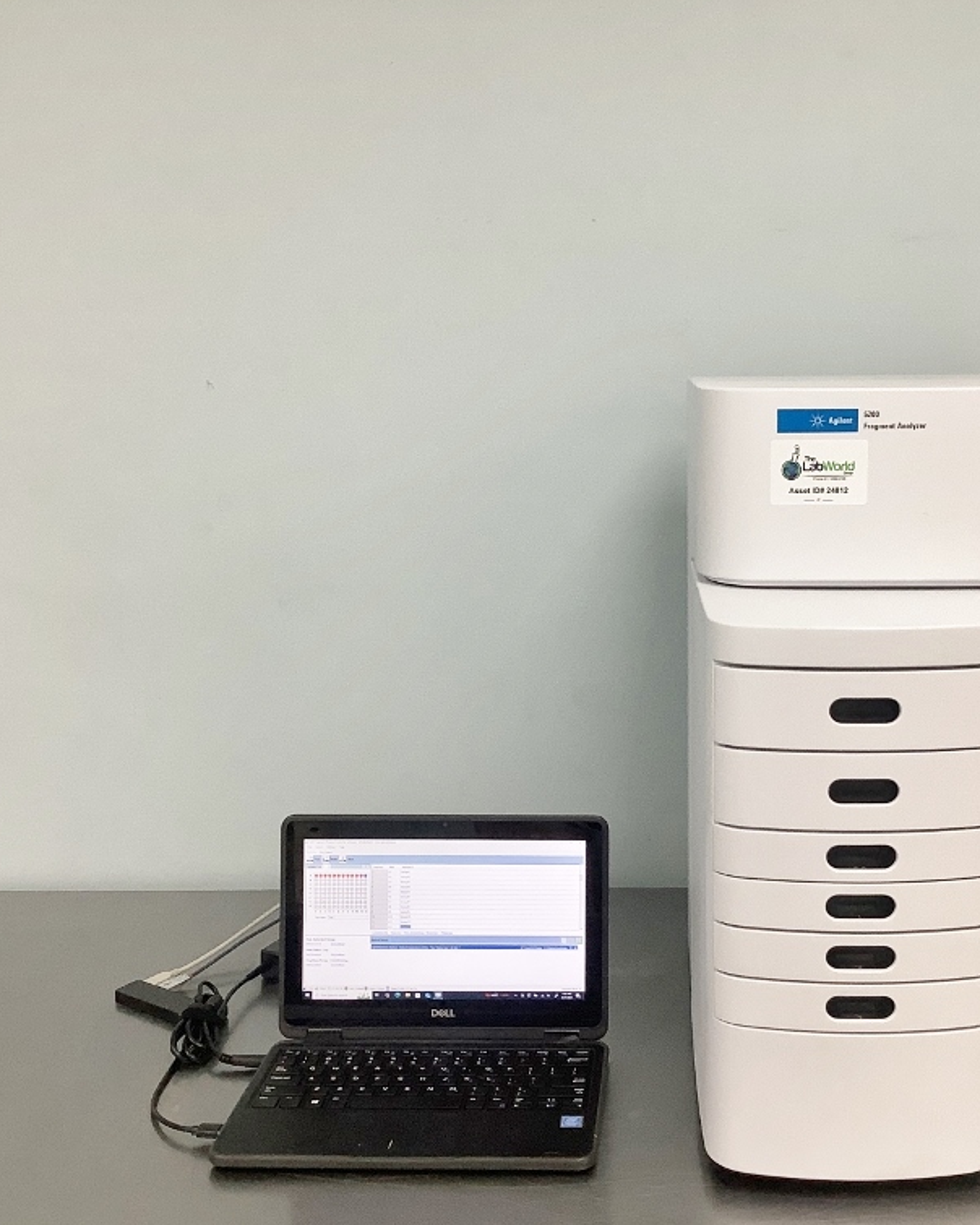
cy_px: 612
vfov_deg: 44.8
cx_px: 651
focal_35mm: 41
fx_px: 1486
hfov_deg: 36.1
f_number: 2.4
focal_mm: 3.3
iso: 80
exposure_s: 1/60
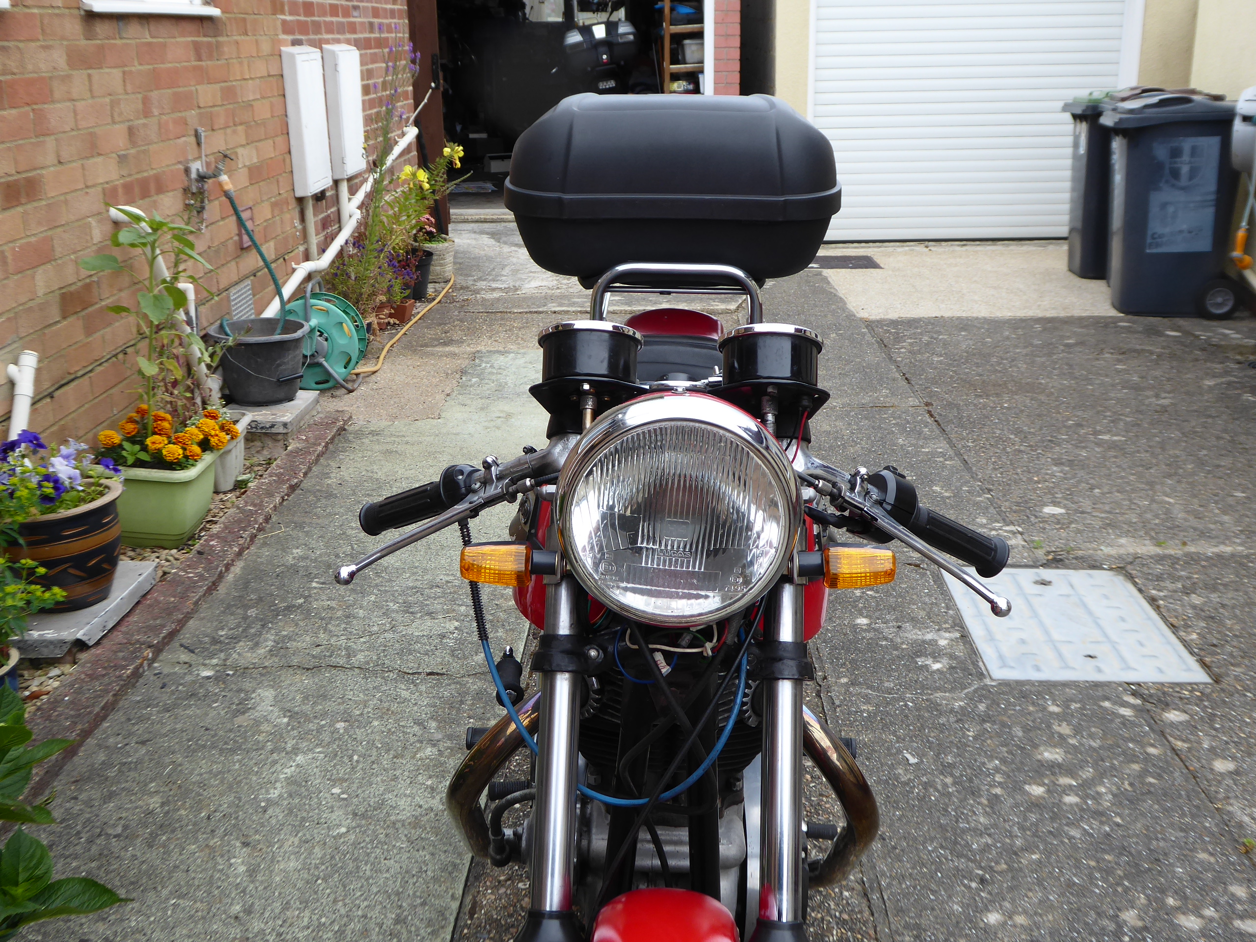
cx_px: 628
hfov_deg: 51.4
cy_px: 471
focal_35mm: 36
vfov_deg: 39.7
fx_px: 1306
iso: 80
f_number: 3.7
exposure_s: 1/200
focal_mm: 6.3
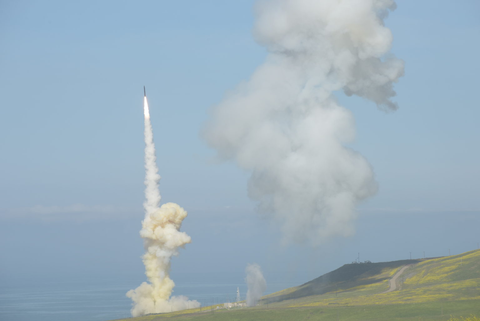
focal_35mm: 200
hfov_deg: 10.3
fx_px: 2667
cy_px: 160
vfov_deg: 6.9
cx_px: 240
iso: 400
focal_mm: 200
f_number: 11
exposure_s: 1/1000
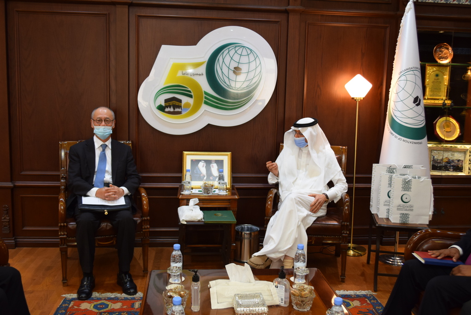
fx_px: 471
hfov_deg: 53.1
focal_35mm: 36
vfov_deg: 36.9
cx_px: 236
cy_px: 158
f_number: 4
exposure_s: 1/60
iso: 800
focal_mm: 24
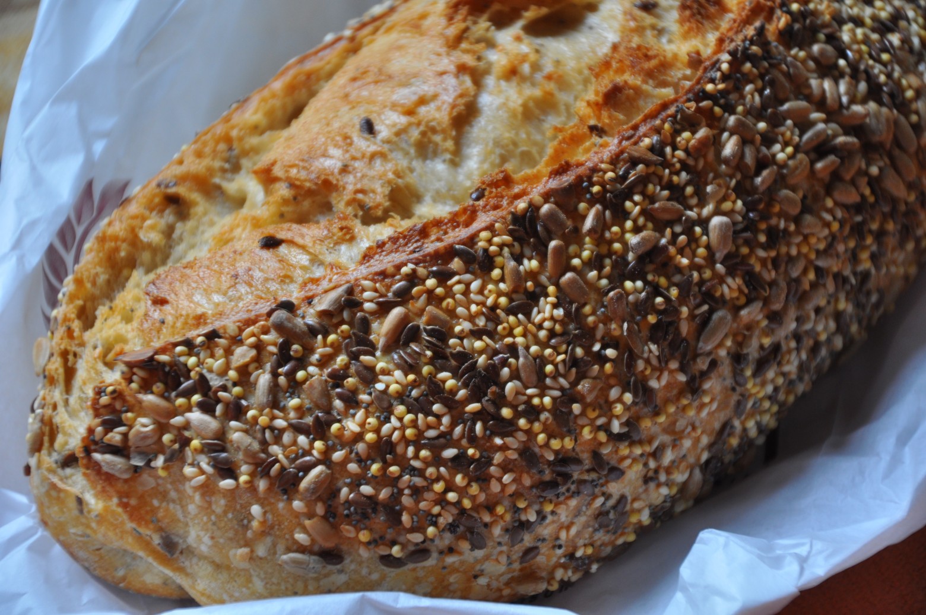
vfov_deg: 8.3
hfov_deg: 12.5
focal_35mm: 165
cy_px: 308
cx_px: 463
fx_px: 4239
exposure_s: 1/13
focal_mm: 110
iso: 400
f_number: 6
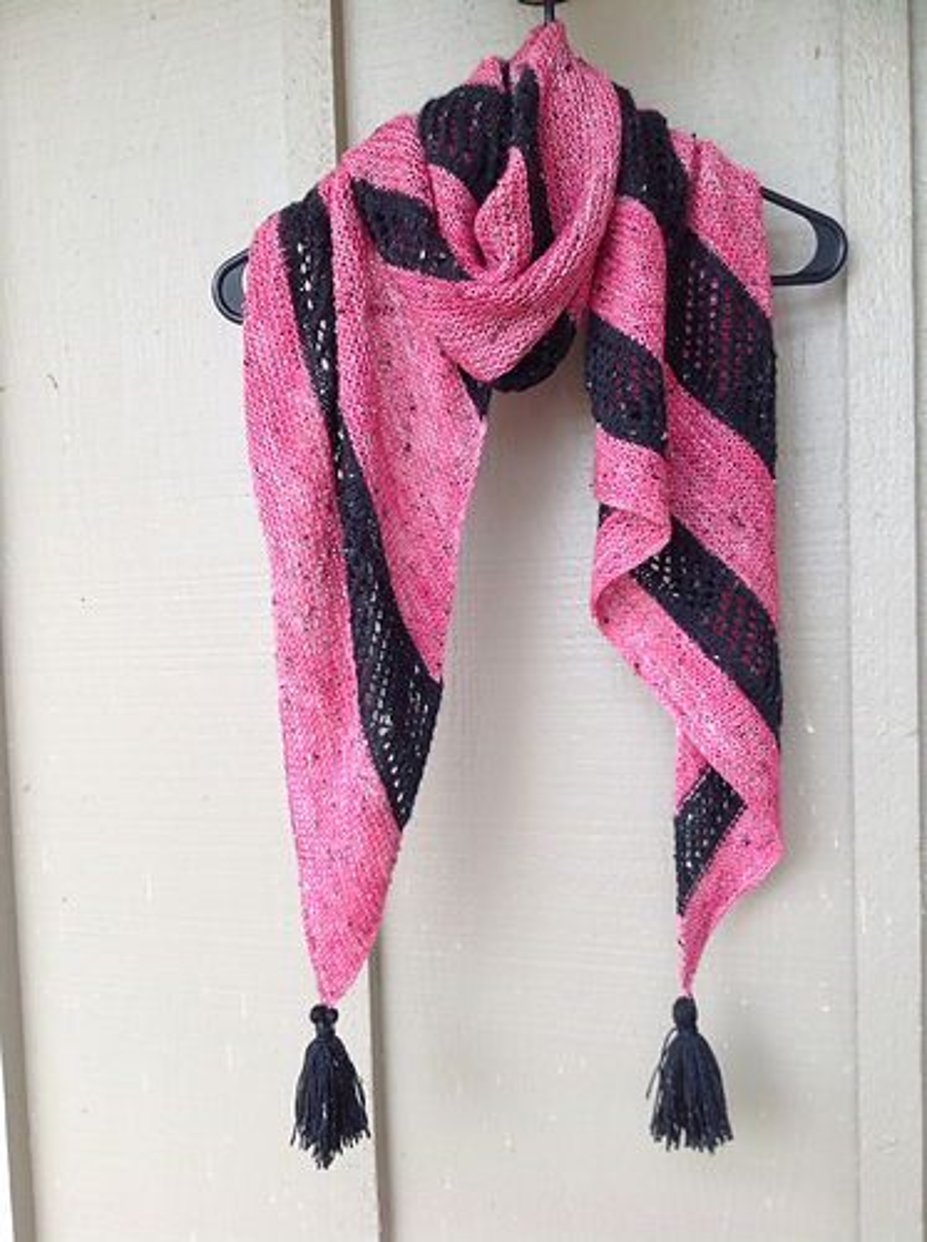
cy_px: 621
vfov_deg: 52.7
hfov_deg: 40.6
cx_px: 464
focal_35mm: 35
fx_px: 1254
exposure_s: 1/60
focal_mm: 4.28
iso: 50
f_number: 2.4
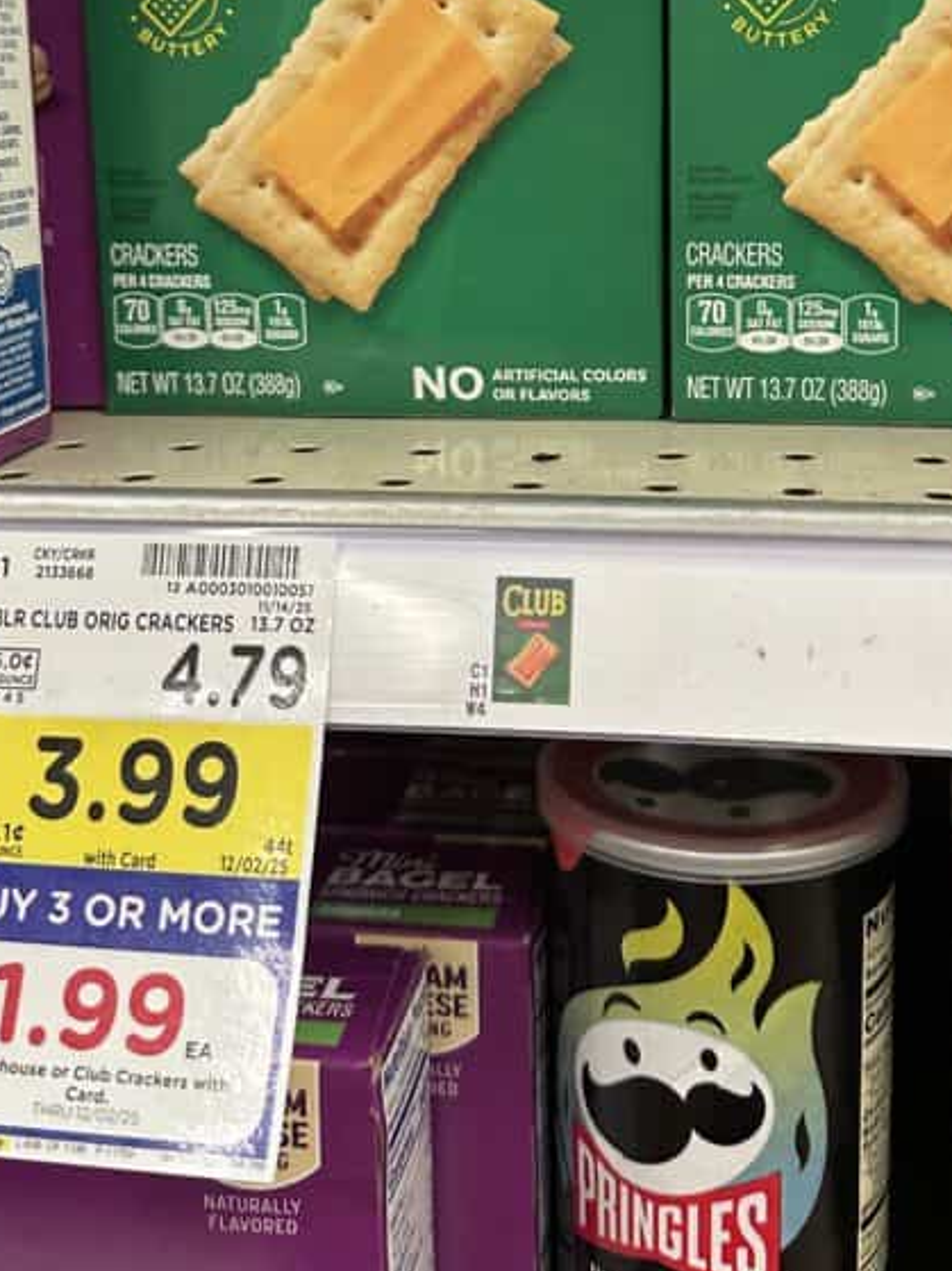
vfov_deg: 41.3
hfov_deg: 32.8
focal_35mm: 44
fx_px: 1614
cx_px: 550
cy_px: 271
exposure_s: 1/66
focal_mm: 6.86
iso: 250
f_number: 1.78
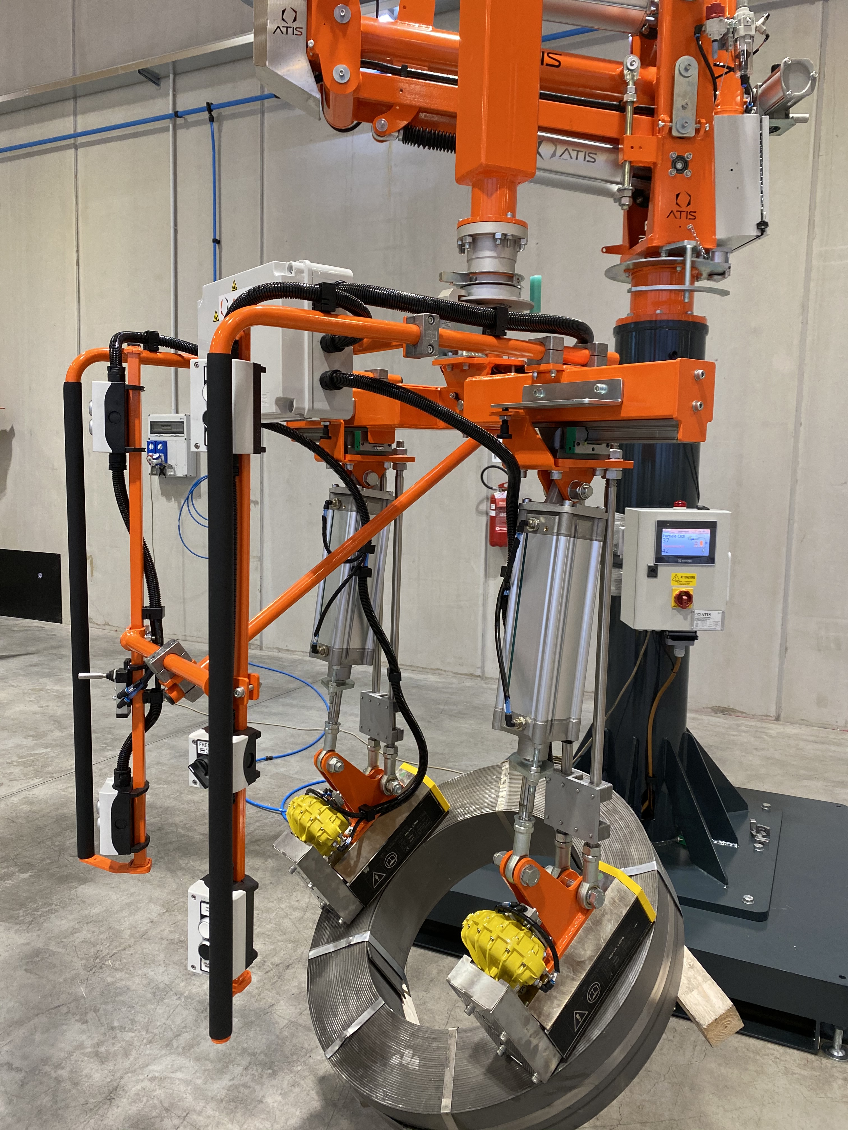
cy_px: 565
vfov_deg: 67.3
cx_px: 424
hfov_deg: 53.1
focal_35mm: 26
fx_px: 849
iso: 160
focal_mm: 4.25
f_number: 1.8
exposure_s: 1/50
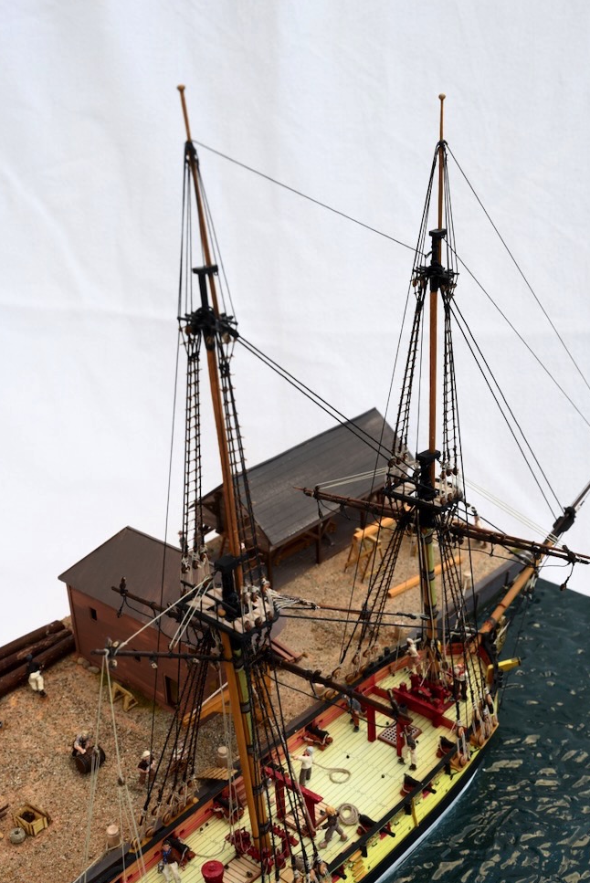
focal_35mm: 45
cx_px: 306
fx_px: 1105
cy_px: 560
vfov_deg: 43.2
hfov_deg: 29.9
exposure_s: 1/25
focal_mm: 34
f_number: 14
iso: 800
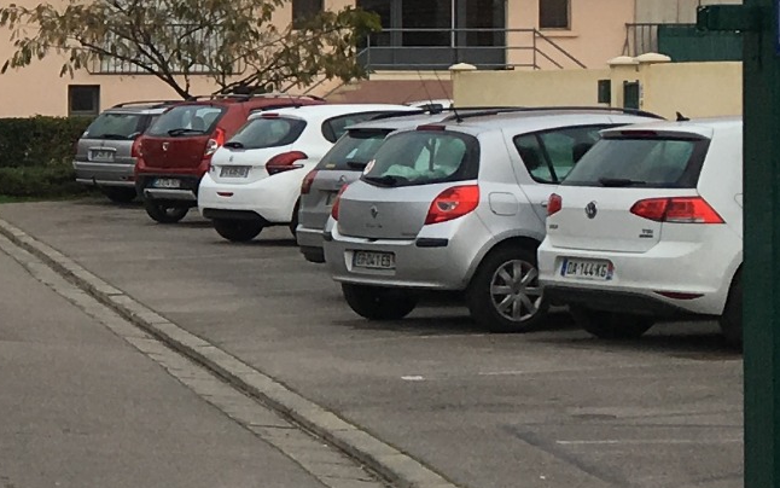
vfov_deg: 9.5
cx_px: -479
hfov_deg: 14.0
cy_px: 66
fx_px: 2913
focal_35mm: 137
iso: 25
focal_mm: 4.15
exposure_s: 1/334
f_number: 2.2
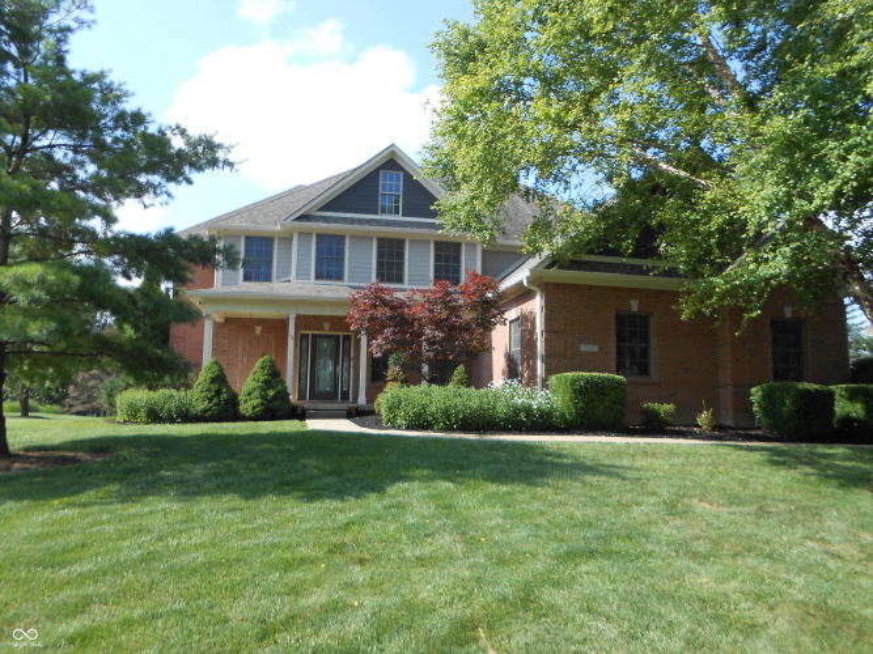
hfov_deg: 67.3
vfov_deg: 53.0
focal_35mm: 26
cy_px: 327
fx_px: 656
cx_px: 436
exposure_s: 1/320
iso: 80
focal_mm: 4.6
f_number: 3.5
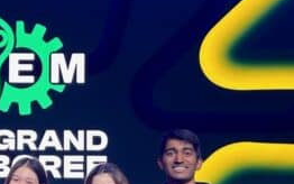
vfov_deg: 15.0
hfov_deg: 23.1
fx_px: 697
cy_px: 142
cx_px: 24
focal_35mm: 87
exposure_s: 1/50
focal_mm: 5.7
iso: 80
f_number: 1.5
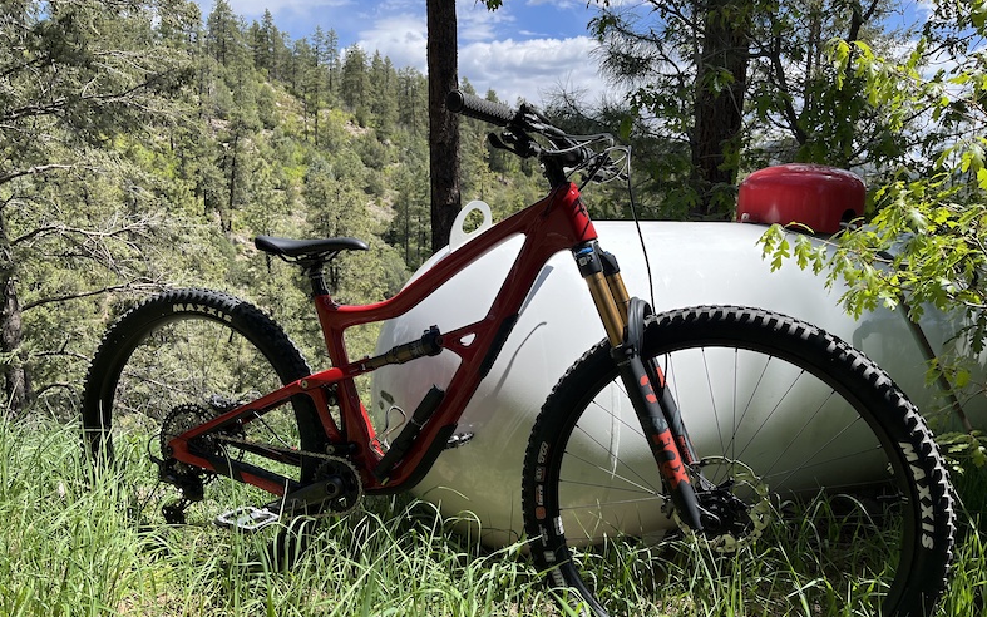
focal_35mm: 28
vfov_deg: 44.5
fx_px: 753
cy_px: 345
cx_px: 500
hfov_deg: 66.5
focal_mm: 5.1
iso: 50
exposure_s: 1/1776
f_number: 1.6
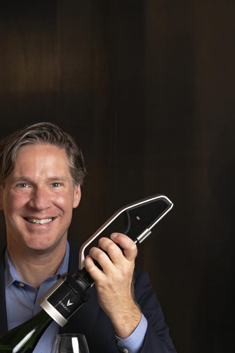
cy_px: 232
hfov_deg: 10.6
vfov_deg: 15.9
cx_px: 54
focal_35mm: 129
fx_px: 1263
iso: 500
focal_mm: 82
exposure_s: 1/60
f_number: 4
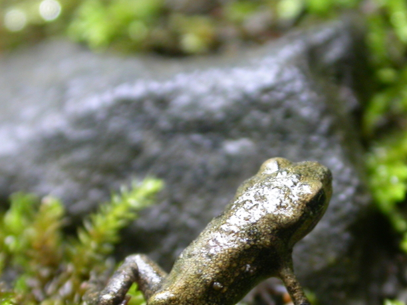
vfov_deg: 11.1
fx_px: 1564
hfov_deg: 14.8
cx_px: 259
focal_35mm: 133
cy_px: 238
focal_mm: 16.2
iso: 100
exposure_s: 1/8.5
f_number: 3.5
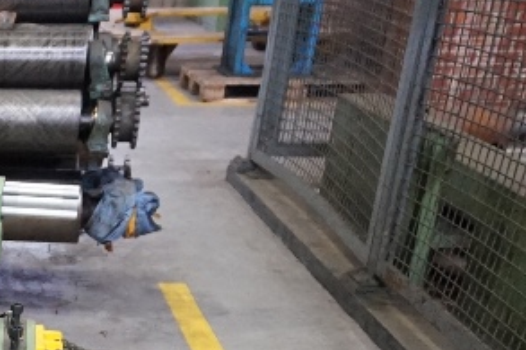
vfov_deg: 15.5
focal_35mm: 84
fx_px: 1227
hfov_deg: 19.8
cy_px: 446
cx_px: -334
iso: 3200
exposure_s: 1/15
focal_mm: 16
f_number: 3.5
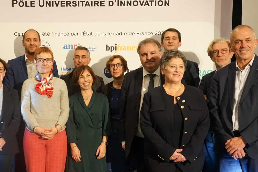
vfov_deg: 25.9
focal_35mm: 52
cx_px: 72
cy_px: 111
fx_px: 373
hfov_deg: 37.5
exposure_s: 1/160
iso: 4000
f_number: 4.5
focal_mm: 30
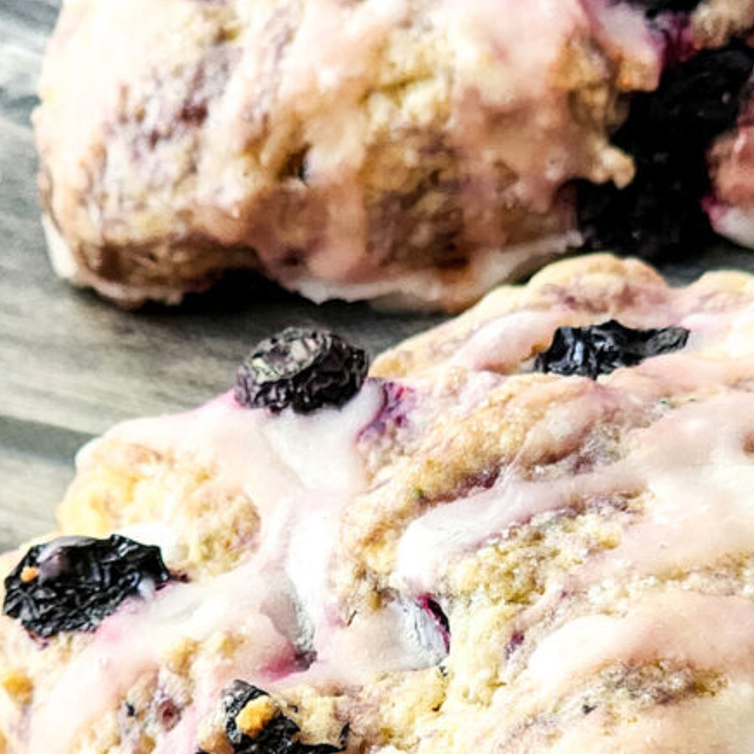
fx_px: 4140
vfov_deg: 10.4
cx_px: 438
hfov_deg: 10.4
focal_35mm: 168
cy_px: 546
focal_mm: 7.9
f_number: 2.4
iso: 64
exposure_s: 1/60
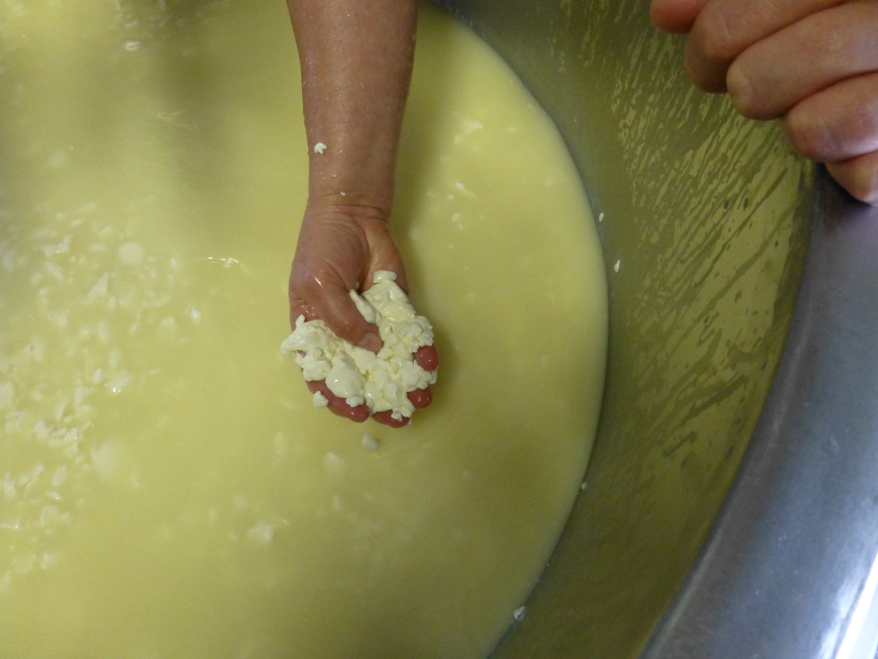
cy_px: 330
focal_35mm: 24
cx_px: 439
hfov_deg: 71.6
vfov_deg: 56.8
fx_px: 609
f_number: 3.3
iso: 800
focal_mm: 4.3
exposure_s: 1/80
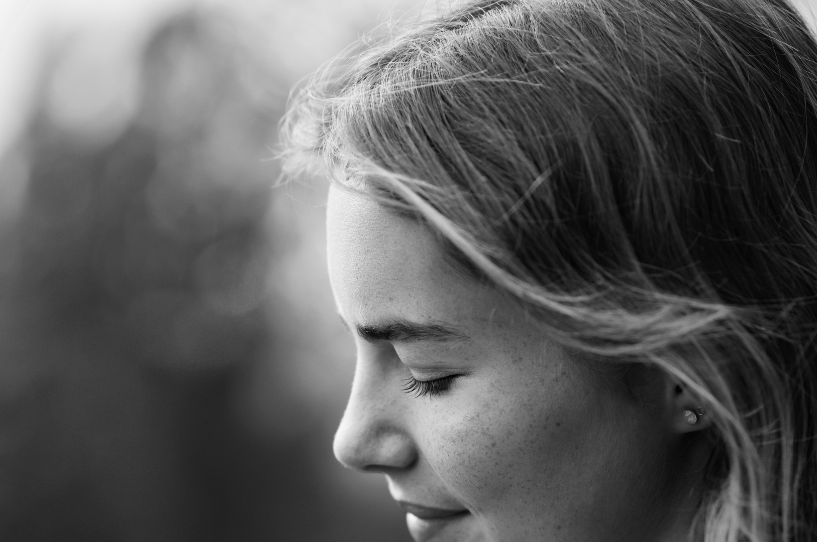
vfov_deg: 10.7
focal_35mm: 128
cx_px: 408
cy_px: 271
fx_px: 2890
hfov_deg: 16.1
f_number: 2.4
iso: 320
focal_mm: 85
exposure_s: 1/3000
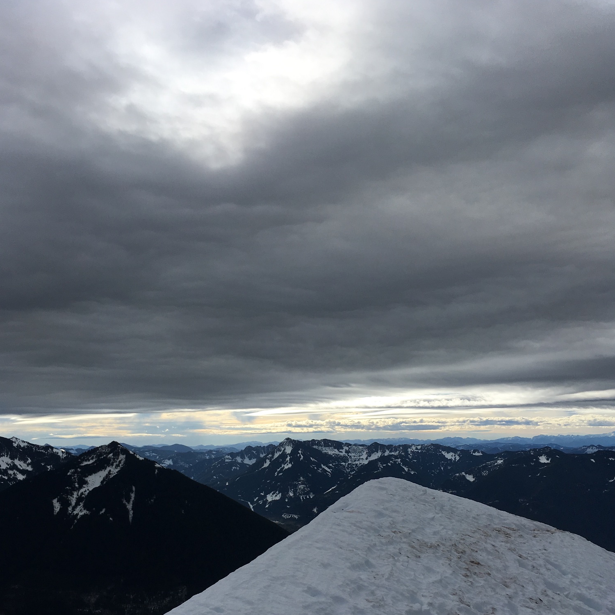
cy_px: 410
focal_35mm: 35
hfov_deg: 47.2
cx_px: 305
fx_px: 704
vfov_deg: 46.5
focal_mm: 4.15
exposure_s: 1/3663
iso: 25
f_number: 2.2
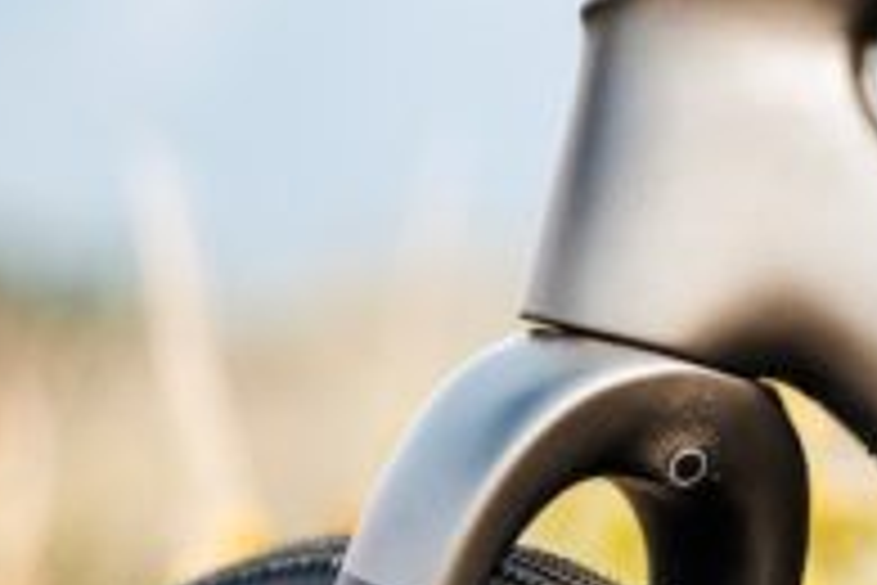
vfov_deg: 4.5
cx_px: 864
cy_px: 225
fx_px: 7478
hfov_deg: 6.7
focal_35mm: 307
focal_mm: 75
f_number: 2
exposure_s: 1/250
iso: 50
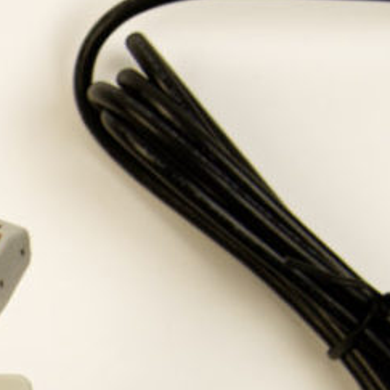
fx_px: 2805
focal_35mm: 220
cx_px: -326
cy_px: 507
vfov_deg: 7.9
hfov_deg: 7.7
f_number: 4.5
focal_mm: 35
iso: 200
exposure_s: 1/60
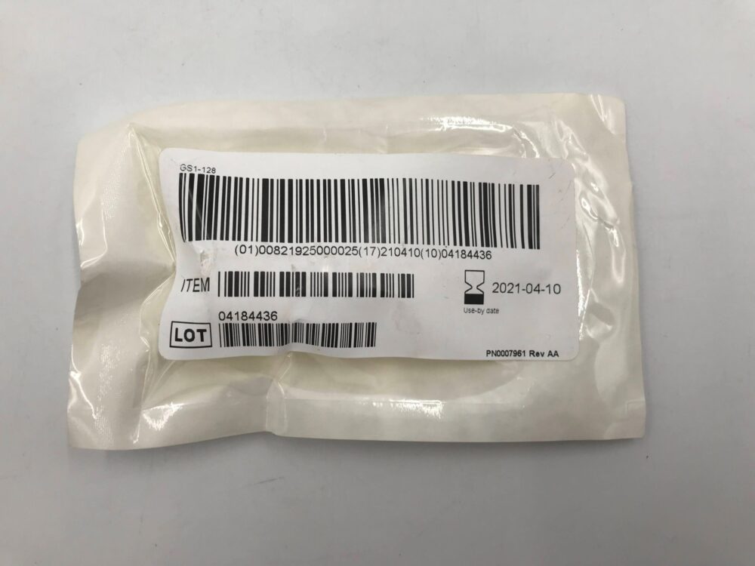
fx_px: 611
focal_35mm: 28
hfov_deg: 63.4
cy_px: 283
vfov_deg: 49.7
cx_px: 378
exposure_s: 1/133
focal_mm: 3.99
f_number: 1.8
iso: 20
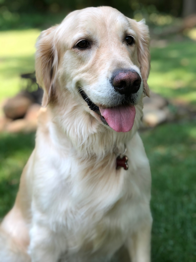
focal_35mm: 57
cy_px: 131
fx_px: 430
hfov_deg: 25.7
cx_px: 98
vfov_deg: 33.8
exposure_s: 1/120
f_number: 2.8
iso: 32
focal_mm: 6.6
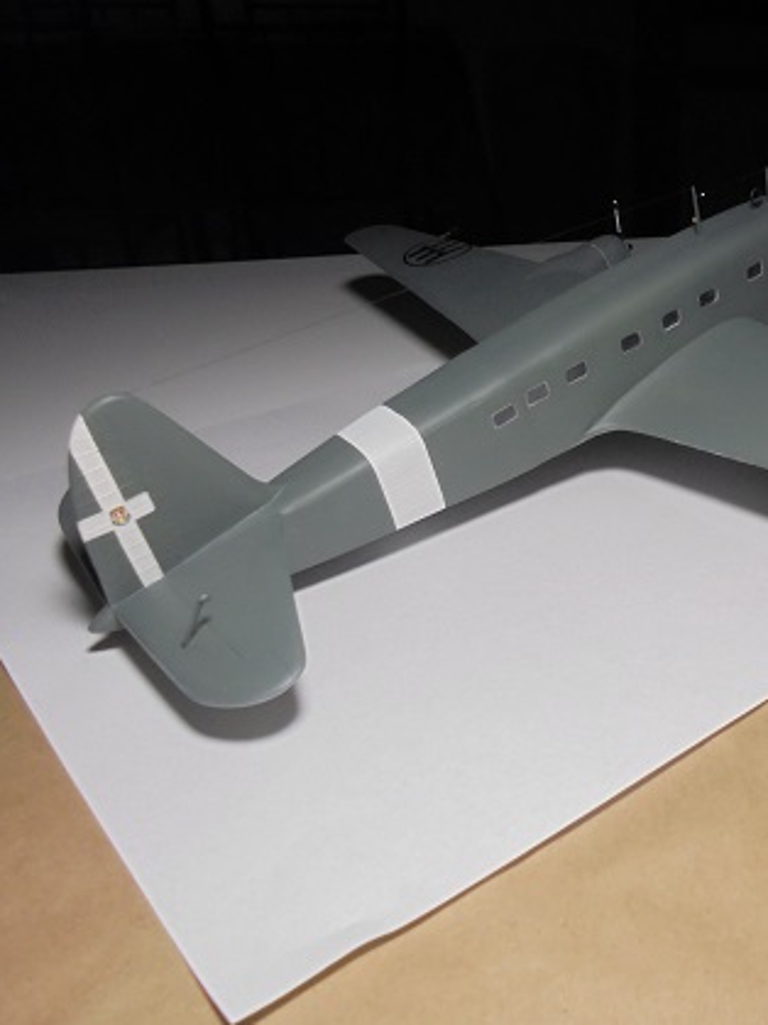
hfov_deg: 38.1
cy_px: 512
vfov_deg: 52.6
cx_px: 682
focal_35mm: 35
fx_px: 1036
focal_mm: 4.6
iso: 160
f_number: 3.5
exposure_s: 1/30
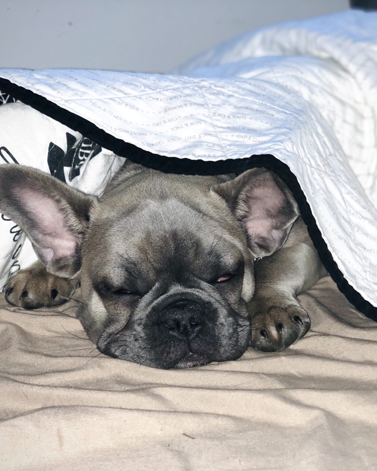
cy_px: 236
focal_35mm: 68
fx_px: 949
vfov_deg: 27.9
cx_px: 263
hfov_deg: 22.4
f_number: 2.4
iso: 50
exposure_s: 1/30
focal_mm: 6
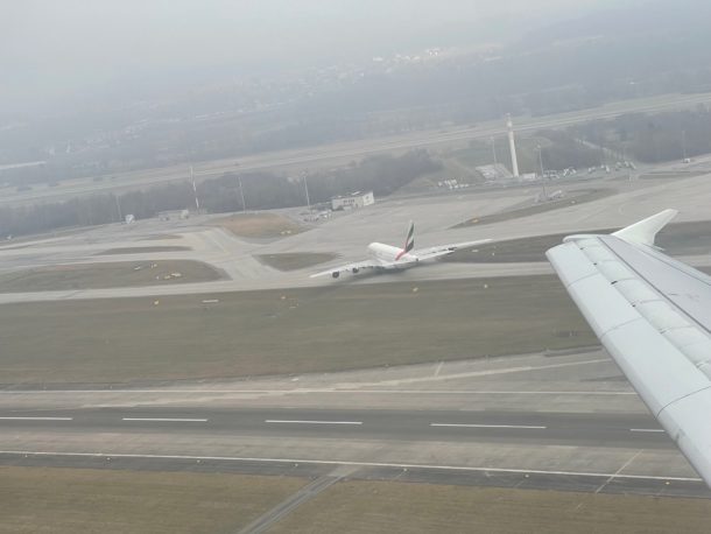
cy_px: 267
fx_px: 1315
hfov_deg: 30.3
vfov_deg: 22.9
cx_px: 356
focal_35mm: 64
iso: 20
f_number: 2.2
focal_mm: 7.5
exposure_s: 1/713
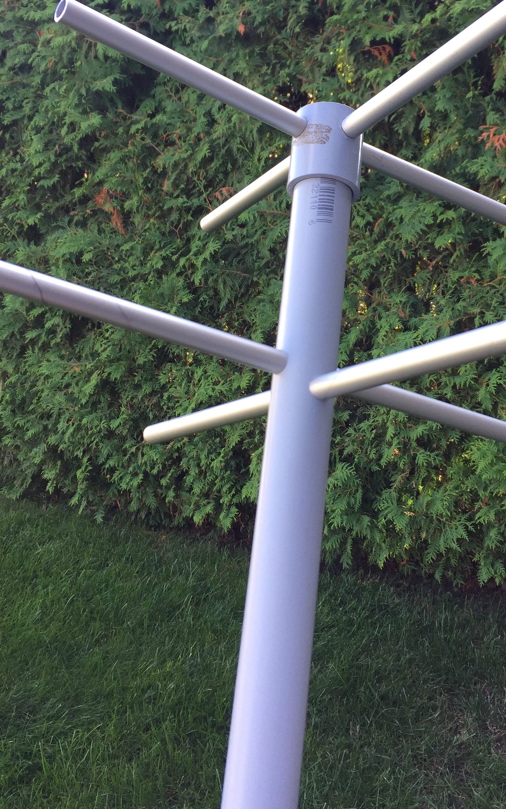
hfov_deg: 31.9
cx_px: 316
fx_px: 882
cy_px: 308
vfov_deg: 48.8
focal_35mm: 40
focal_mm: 4.15
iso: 32
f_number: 2.2
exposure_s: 1/120
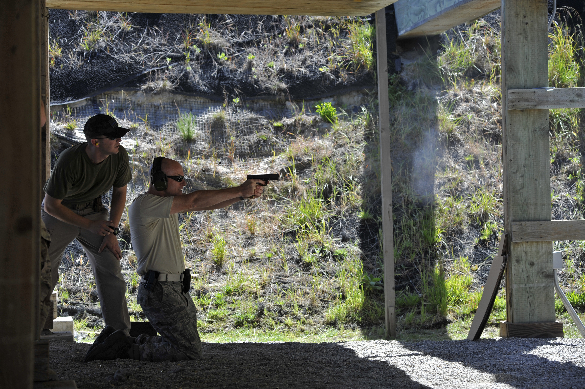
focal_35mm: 145
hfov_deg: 14.2
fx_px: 2355
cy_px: 194
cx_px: 292
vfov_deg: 9.5
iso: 400
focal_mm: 145
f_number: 7.1
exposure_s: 1/400
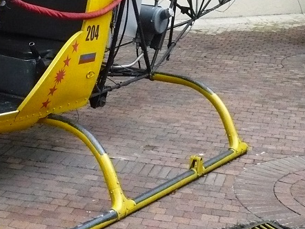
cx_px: 65
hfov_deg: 20.4
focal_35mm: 95
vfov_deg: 15.2
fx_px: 837
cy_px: -19
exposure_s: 1/400
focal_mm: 5.8
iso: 400
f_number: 2.8
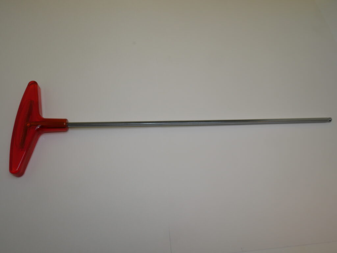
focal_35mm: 26
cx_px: 168
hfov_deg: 67.3
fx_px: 253
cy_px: 126
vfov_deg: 53.1
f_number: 6.3
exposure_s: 1/160
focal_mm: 13
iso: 200
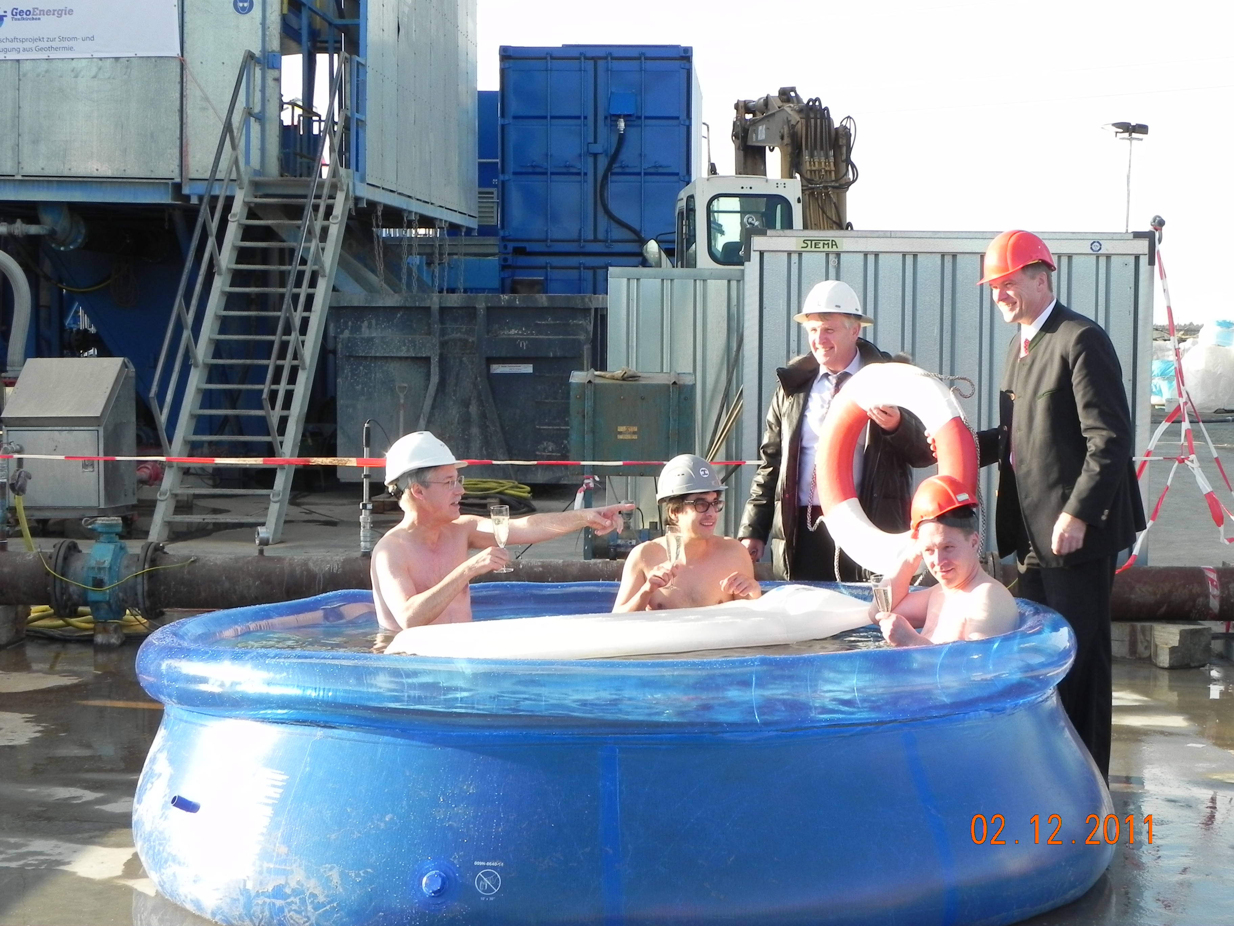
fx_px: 2353
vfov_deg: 22.3
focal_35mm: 66
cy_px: 463
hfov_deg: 29.4
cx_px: 617
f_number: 5
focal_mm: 11.8
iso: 160
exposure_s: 1/160
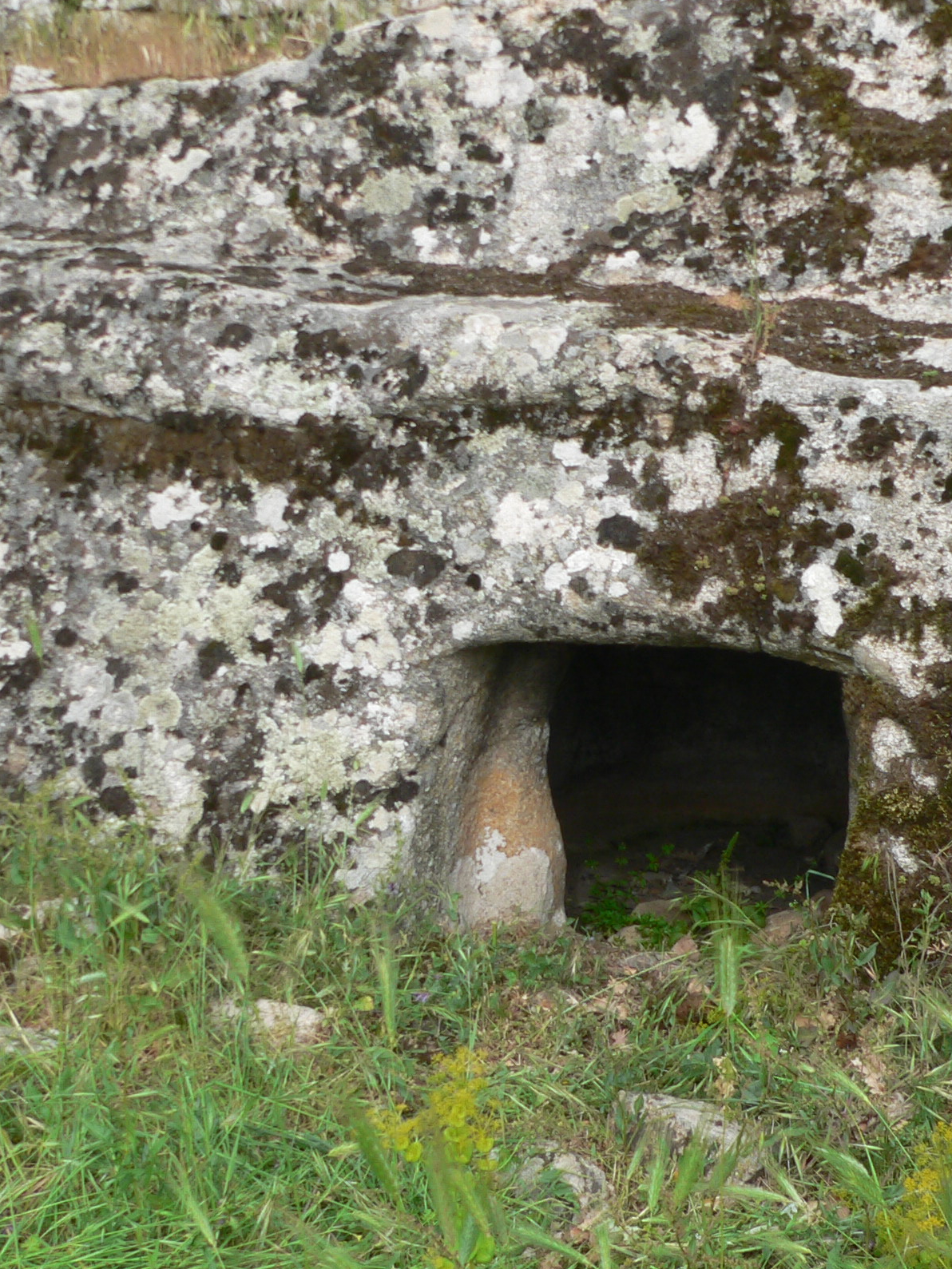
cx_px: 612
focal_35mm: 58
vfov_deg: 33.1
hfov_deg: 25.1
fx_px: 2127
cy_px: 506
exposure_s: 1/250
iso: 80
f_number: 4
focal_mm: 6
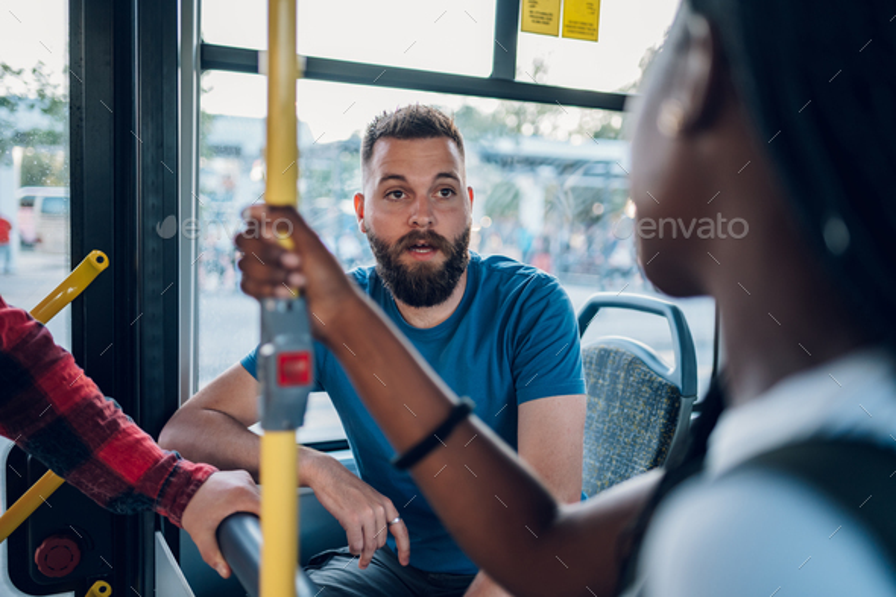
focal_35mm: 35
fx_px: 871
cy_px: 298
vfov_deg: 37.8
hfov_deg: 54.4
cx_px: 448
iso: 320
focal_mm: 35
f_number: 1.8
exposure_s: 1/250
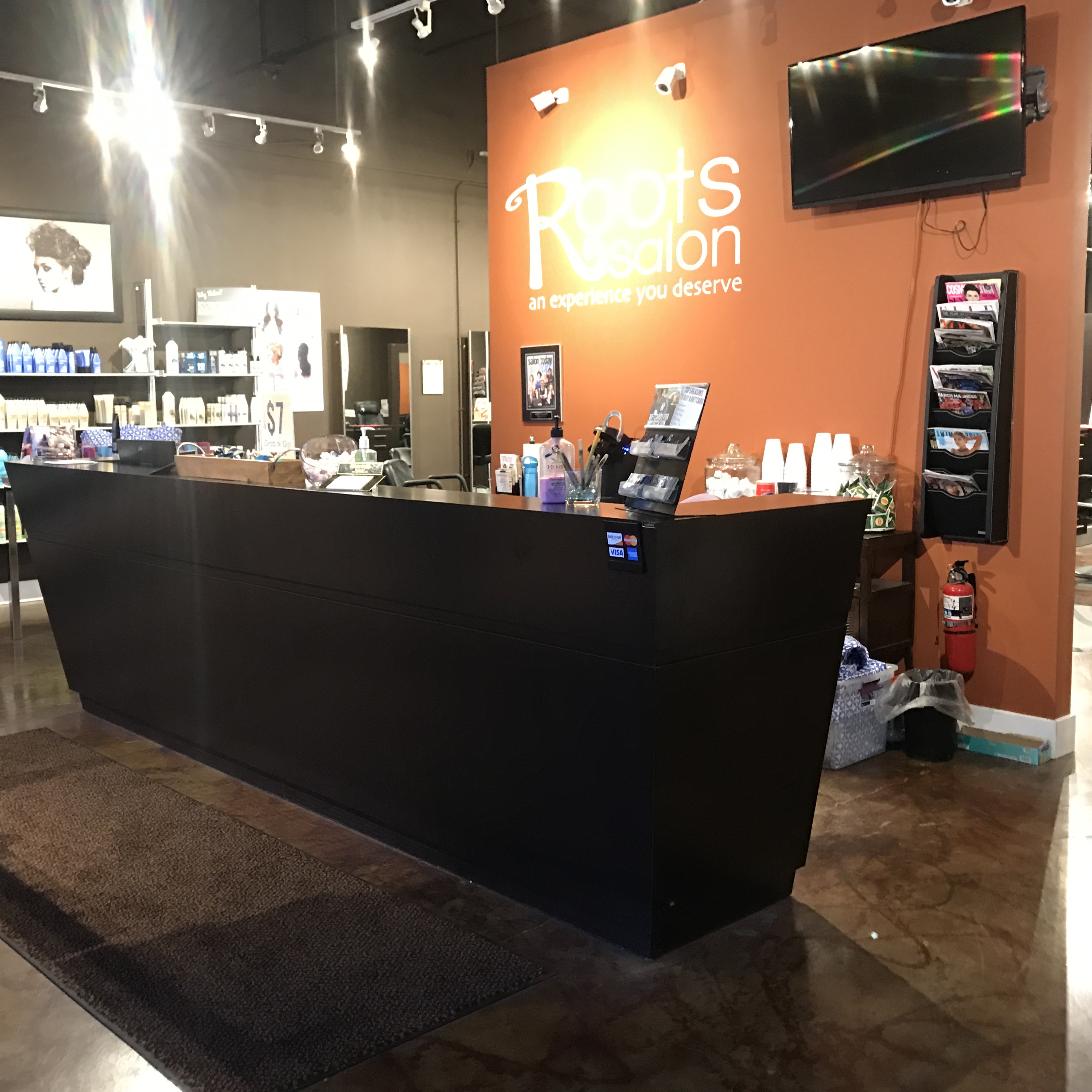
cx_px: 514
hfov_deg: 48.4
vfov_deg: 48.4
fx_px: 1213
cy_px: 532
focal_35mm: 34
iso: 100
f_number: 1.8
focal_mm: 3.99
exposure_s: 1/12
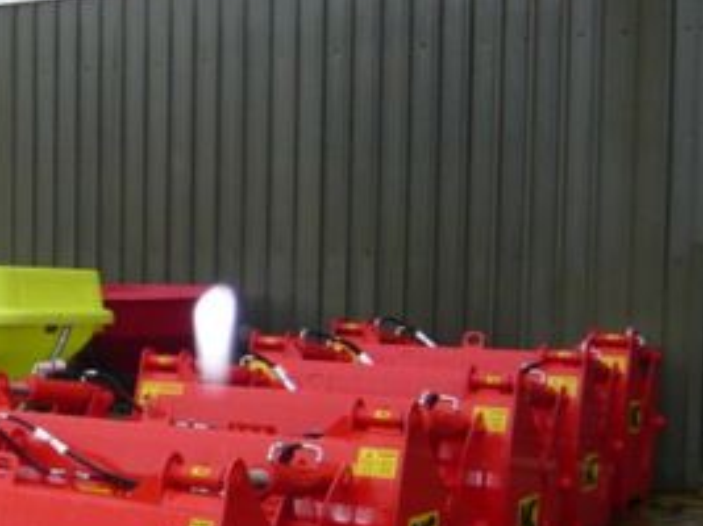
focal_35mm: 63
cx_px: -3
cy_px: 313
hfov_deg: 28.8
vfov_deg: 23.2
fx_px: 1279
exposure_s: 1/30
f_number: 2.8
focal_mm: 4.6
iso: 125
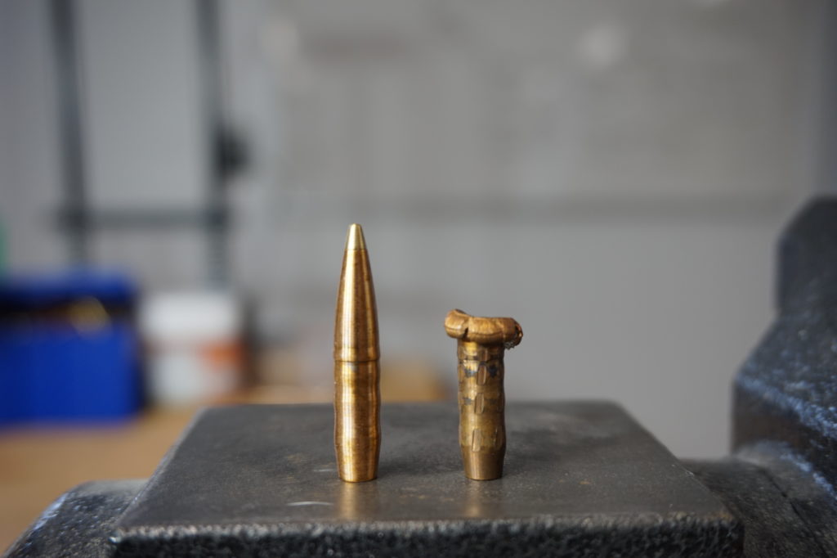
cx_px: 418
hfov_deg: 49.6
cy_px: 279
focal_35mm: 39
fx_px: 906
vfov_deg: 34.2
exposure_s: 1/60
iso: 200
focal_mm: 26
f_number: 4.5
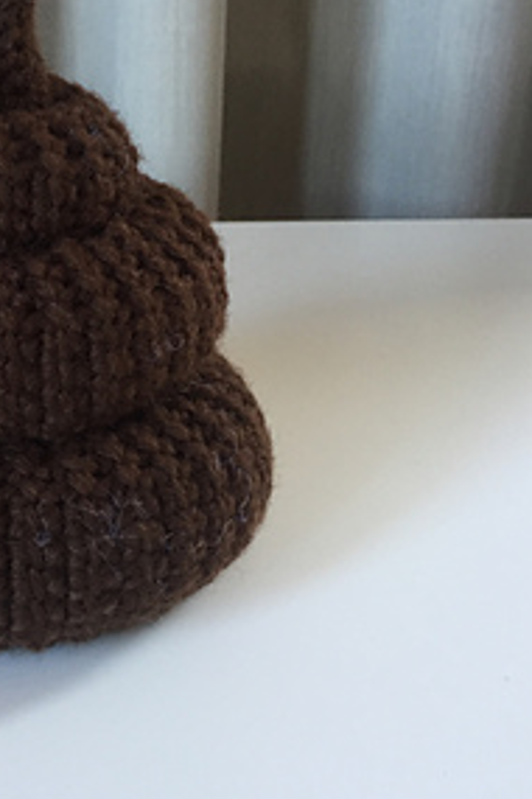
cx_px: 41
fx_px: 1175
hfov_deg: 24.7
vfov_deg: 37.4
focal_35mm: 53
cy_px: 320
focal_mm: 4.15
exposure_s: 1/33
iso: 80
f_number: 2.2
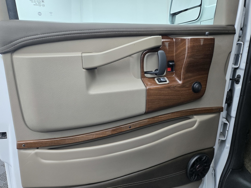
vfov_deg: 58.9
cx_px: 126
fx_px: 167
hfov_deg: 73.9
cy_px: 94
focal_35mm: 23
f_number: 1.8
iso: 320
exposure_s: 1/120
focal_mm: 5.4
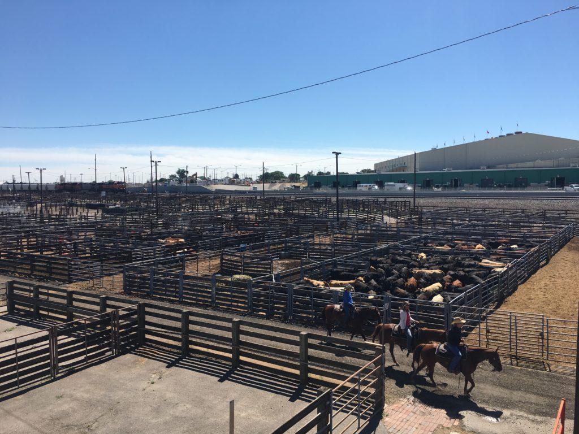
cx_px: 290
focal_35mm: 29
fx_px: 485
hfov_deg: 61.7
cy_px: 217
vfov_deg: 48.2
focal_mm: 4.15
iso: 25
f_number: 2.2
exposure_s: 1/1709
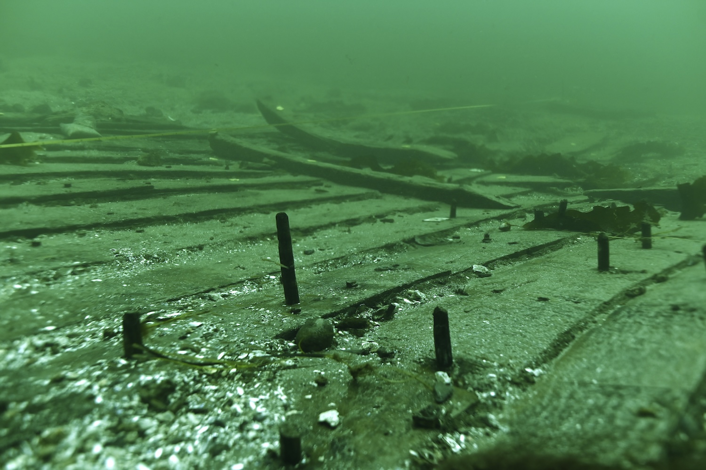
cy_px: 235
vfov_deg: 53.1
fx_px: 470
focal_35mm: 24
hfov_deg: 73.8
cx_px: 353
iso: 400
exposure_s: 1/200
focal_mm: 24
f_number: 2.8
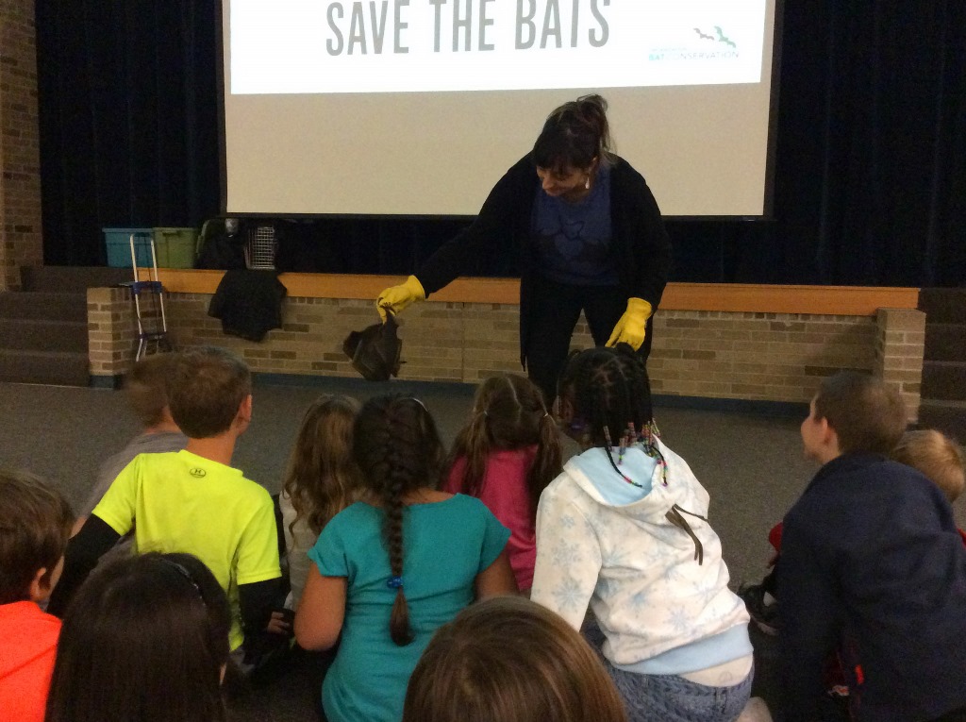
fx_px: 892
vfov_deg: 44.1
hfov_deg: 56.9
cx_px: 483
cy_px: 361
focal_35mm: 32
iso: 400
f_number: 2.4
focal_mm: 3.3
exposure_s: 1/15
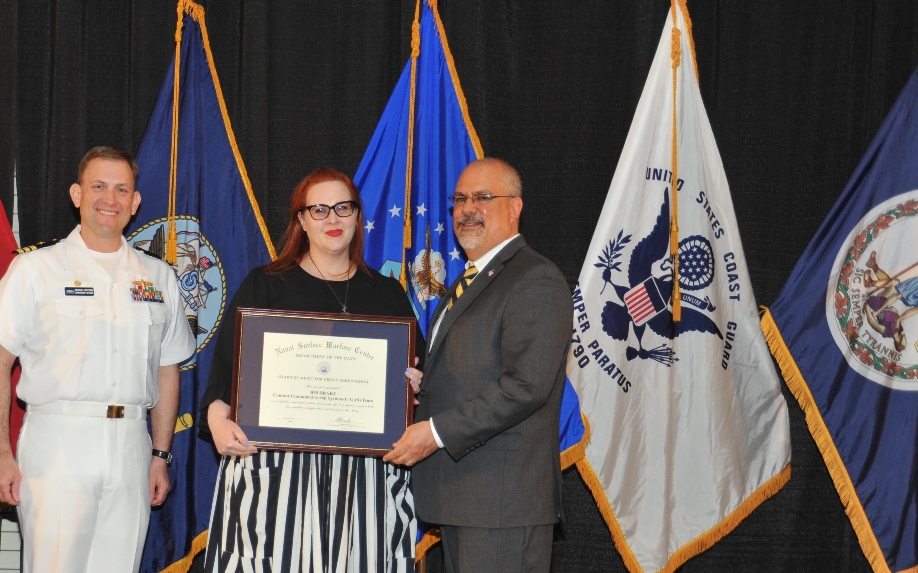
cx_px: 243
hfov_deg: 33.4
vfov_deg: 21.5
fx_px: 1501
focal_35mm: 60
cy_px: 427
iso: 1000
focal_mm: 40
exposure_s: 1/100
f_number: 4.2
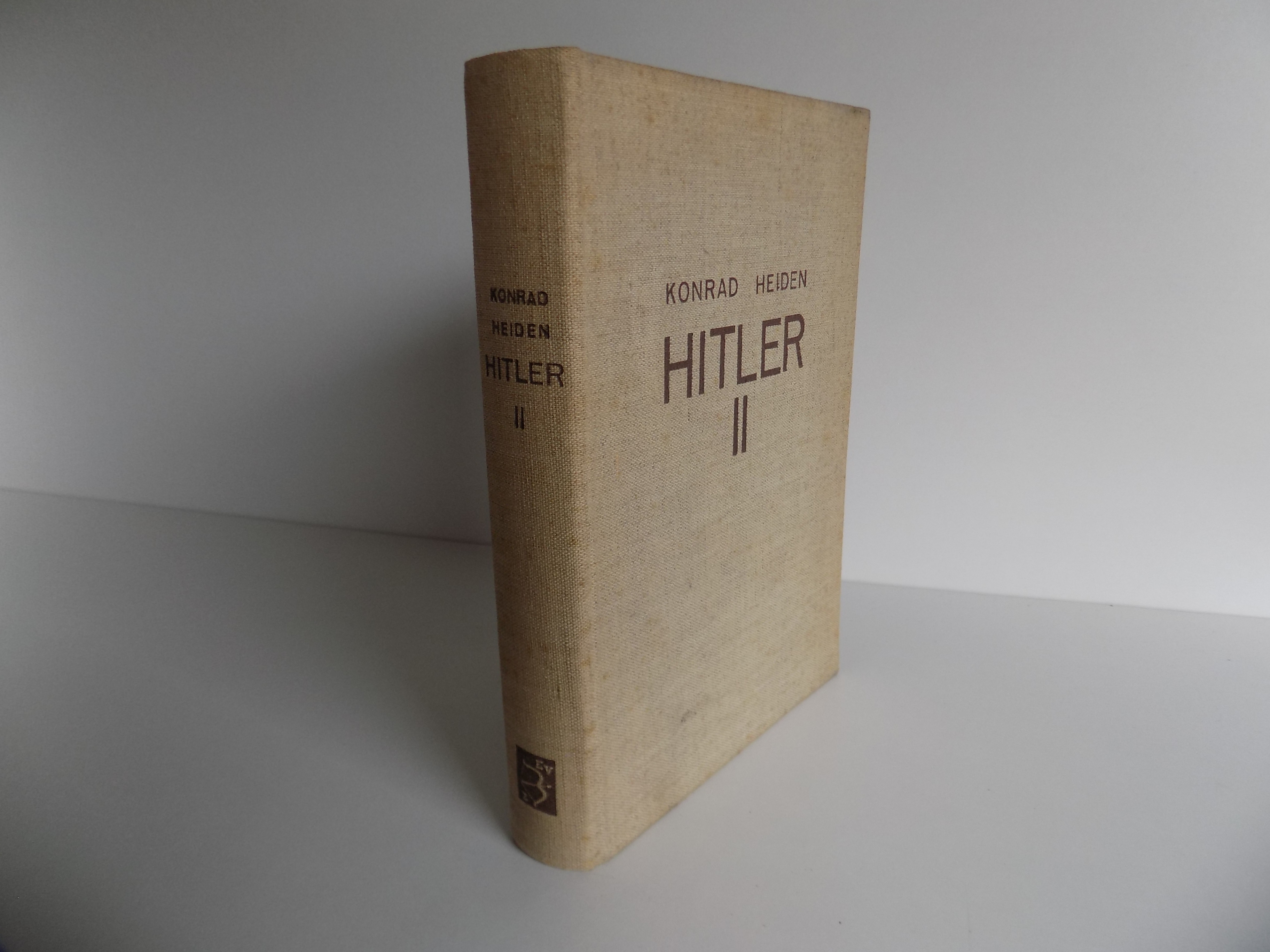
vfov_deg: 58.9
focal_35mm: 23
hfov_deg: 73.9
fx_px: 844
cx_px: 635
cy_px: 476
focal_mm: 4
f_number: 3.1
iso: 80
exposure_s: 1/50
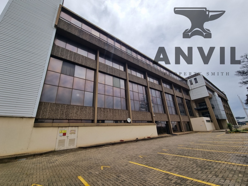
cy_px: 93
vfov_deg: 89.9
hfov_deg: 106.2
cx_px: 124
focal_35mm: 13
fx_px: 93
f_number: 2.2
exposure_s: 1/4416
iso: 50
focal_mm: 2.2
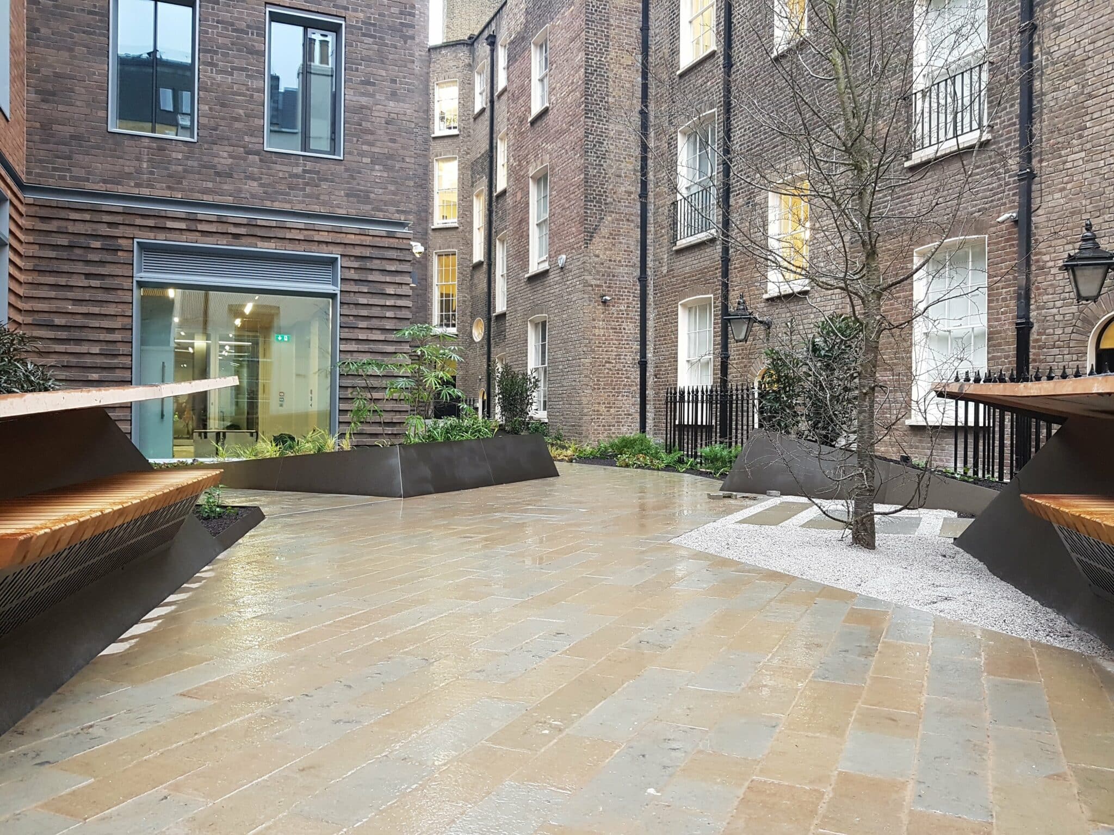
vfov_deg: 53.1
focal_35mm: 26
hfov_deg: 67.3
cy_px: 418
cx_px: 557
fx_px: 837
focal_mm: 4.2
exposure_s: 1/50
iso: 160
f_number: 1.7
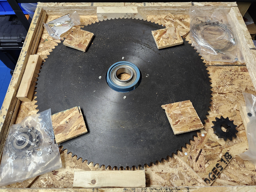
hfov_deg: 73.9
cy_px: 96
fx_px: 170
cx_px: 128
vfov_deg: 58.9
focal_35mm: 23
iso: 200
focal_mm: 5.54
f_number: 1.8
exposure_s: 1/120
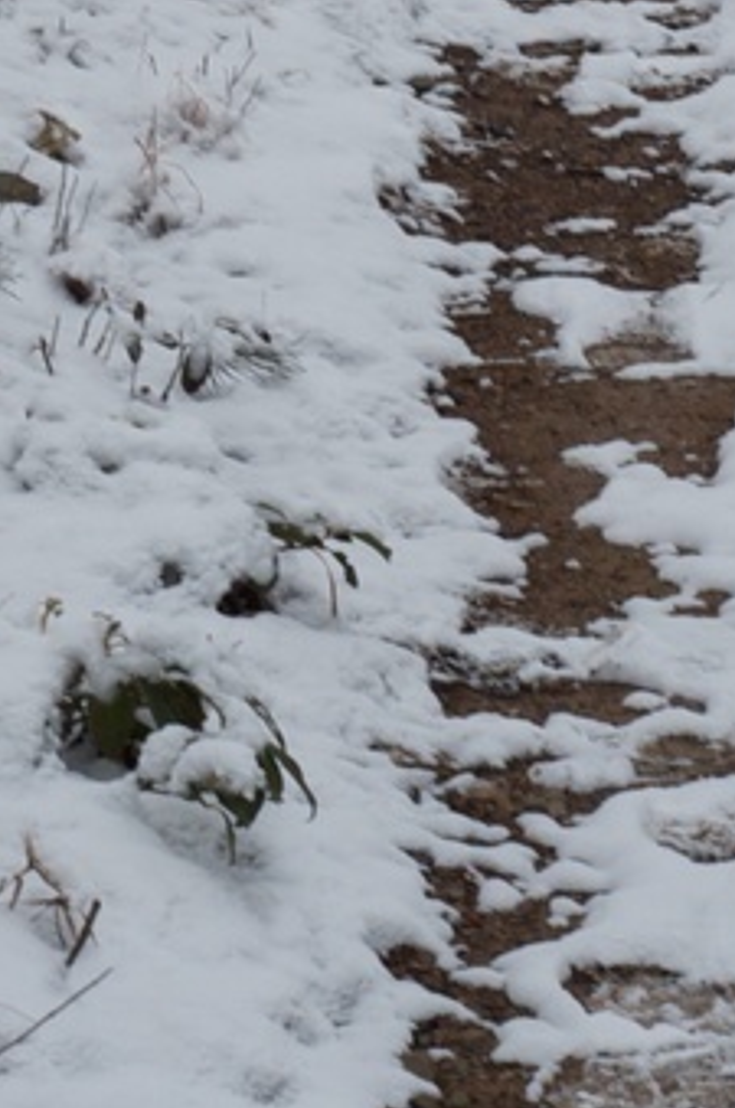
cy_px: -513
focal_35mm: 221
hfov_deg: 6.2
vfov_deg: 9.1
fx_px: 6788
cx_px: 212
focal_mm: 50
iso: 400
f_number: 16
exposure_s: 1/250
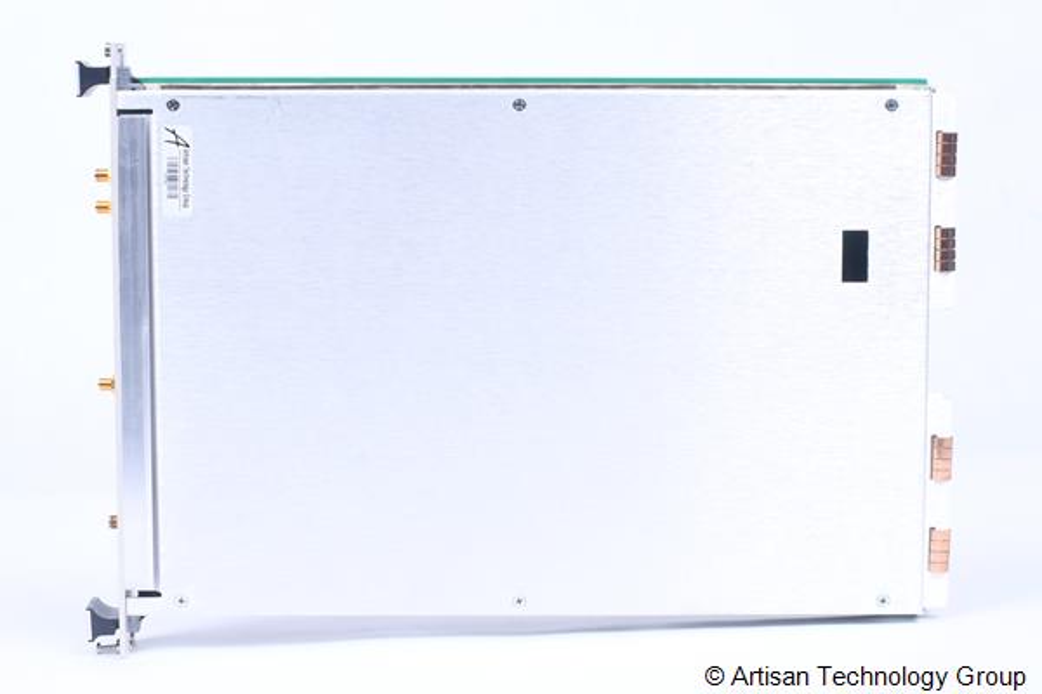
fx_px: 1071
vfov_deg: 35.9
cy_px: 347
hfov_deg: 51.9
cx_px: 521
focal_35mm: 37
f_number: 14
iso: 200
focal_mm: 25
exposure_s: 1/200
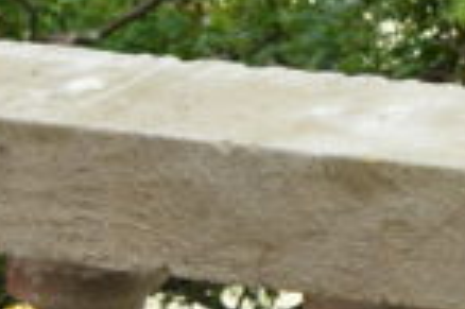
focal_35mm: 204
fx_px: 2632
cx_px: 1147
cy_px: -530
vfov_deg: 6.3
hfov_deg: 9.0
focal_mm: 18
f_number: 5.6
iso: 200
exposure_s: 1/250
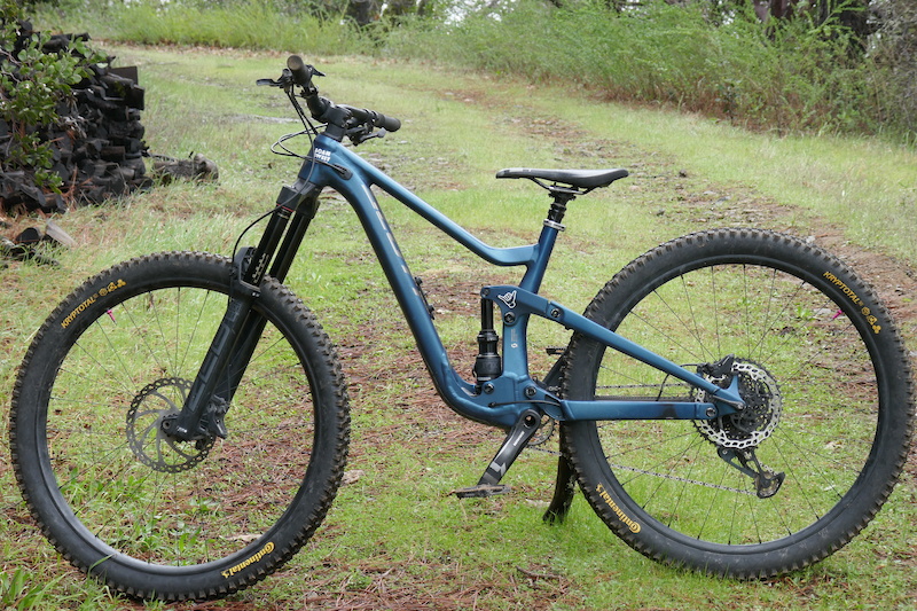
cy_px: 306
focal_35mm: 103
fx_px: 2623
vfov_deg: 13.3
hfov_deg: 19.8
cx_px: 458
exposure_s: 1/100
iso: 250
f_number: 5.2
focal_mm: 37.6
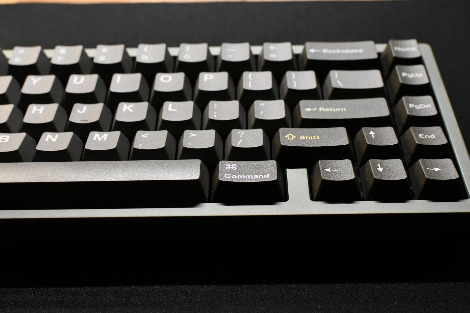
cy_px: 156
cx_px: 235
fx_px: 679
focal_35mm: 52
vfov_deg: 26.0
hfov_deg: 38.2
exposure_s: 1/80
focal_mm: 35
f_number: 6.3
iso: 2200
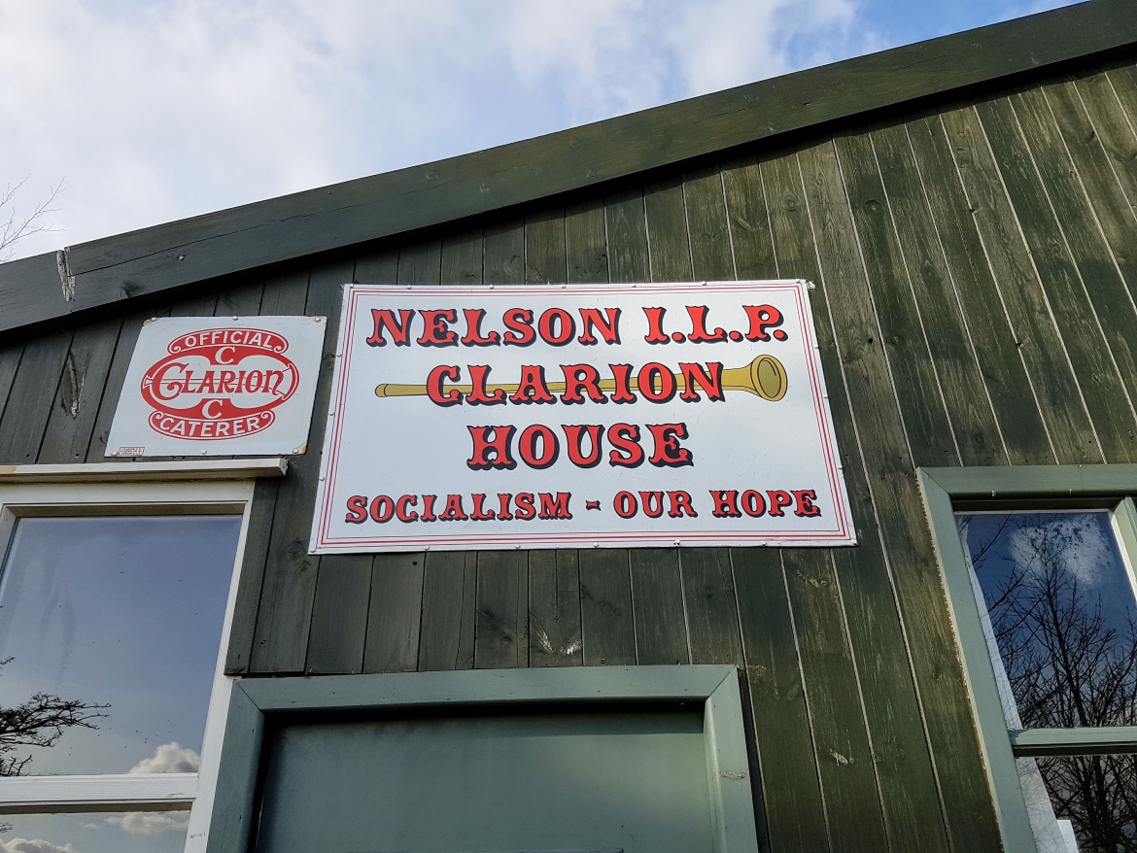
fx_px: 854
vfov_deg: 53.1
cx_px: 568
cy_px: 426
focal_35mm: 26
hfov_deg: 67.3
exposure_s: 1/1392
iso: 40
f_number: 1.7
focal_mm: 4.2
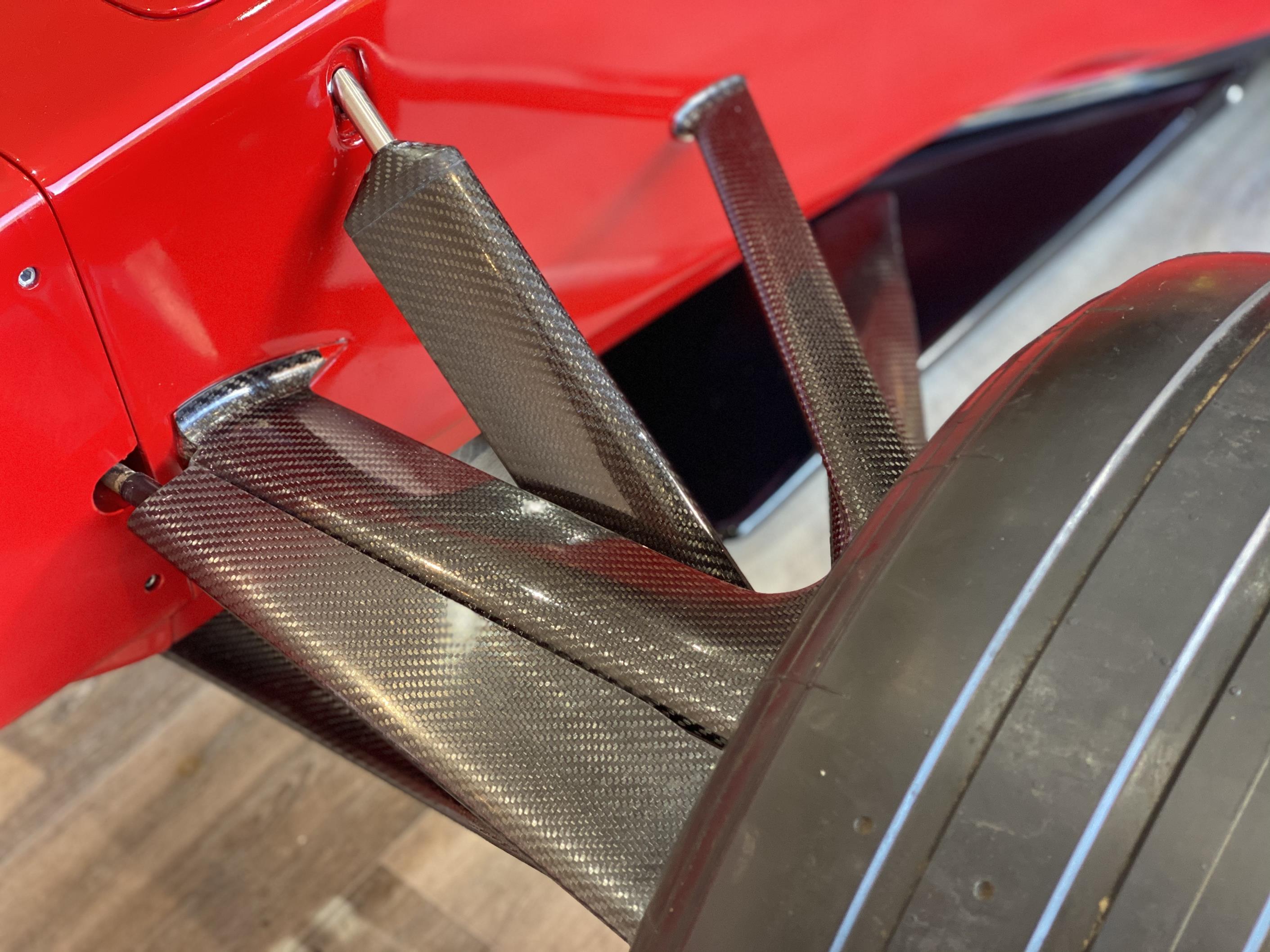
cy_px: 476
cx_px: 635
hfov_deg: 36.8
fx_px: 1908
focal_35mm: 52
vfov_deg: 28.0
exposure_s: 1/33
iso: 125
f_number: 2
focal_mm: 6
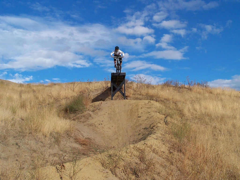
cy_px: 90
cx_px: 120
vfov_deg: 35.1
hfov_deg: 45.8
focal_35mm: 41
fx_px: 284
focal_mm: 7.6
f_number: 5.6
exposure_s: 1/1000
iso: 200
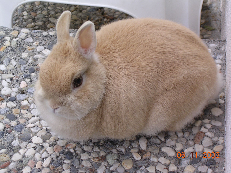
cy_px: 86
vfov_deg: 15.6
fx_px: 634
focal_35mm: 95
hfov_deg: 20.7
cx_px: 116
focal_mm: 14.5
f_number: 4.4
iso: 100
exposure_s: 1/77.1
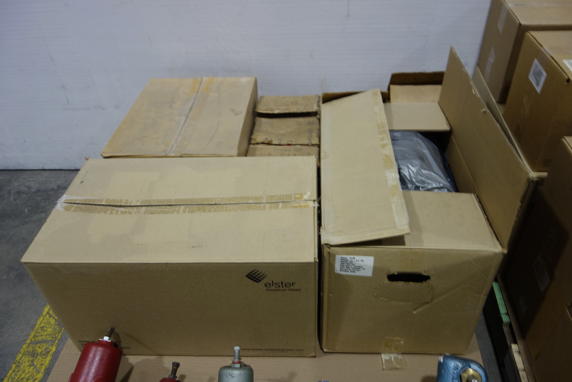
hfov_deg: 65.5
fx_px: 445
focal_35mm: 28
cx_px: 286
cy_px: 191
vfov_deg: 46.4
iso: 125
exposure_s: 1/40
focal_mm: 10.4
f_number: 1.8
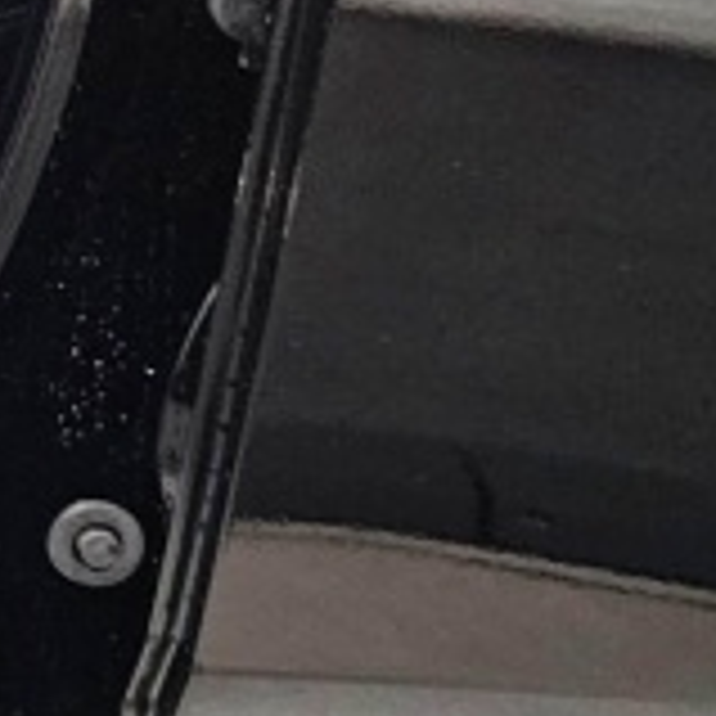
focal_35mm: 131
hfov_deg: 9.9
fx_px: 3066
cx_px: -1477
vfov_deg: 11.8
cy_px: -775
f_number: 1.7
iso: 640
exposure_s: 1/24
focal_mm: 6.3
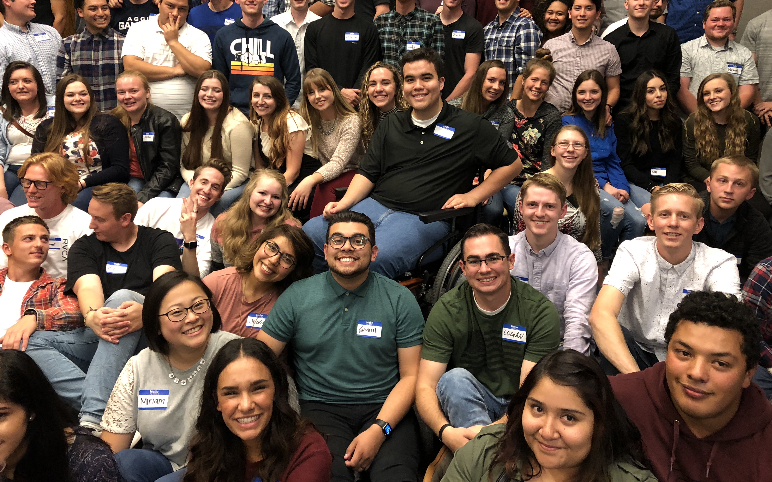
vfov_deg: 41.6
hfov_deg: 62.9
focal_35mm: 30
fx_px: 631
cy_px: 191
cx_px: 383
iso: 100
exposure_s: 1/12
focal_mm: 3.99
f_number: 1.8
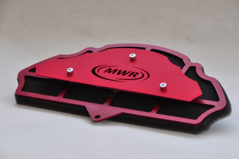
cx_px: 120
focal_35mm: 300
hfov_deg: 6.9
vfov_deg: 4.6
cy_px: 80
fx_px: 1989
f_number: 11
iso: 500
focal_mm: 200
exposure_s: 1/40
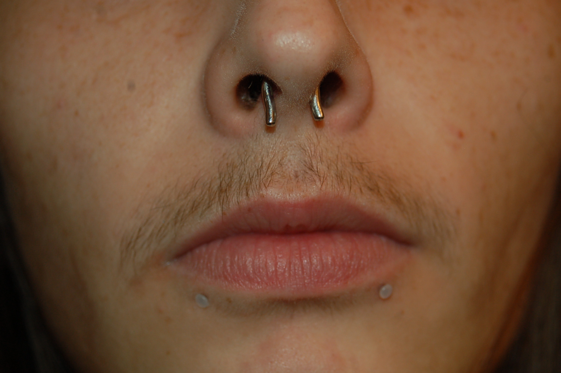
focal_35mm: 105
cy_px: 186
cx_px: 280
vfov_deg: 13.0
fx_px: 1635
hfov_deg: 19.5
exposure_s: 1/60
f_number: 5.3
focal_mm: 70
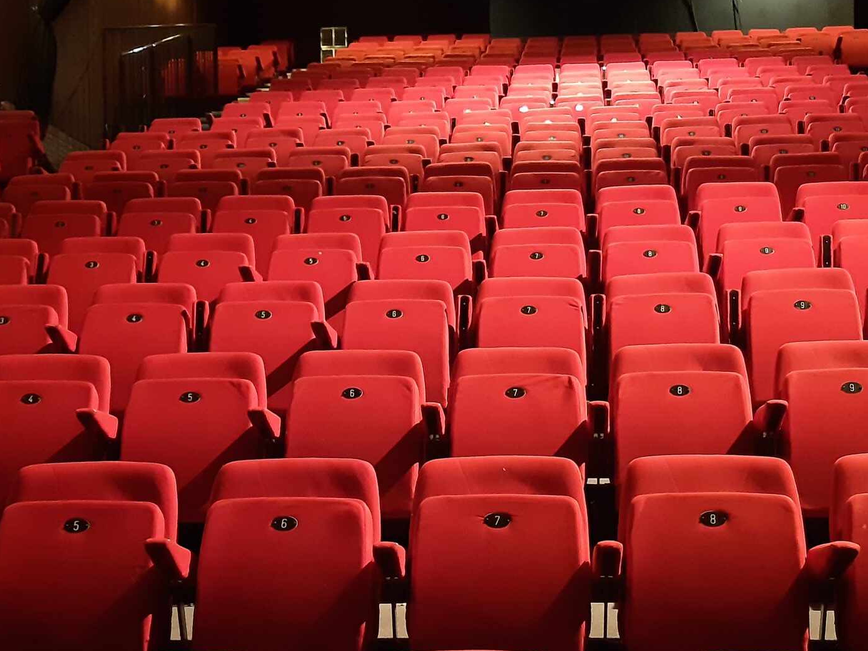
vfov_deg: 30.0
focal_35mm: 48
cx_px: 508
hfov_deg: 39.5
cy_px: 454
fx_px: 1204
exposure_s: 1/17
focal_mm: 3.92
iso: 640
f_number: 1.7
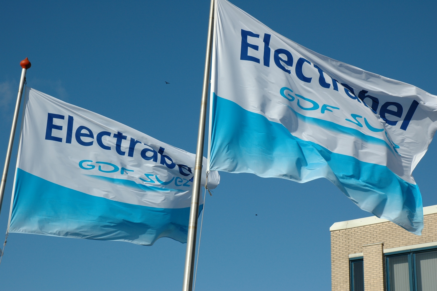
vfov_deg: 19.7
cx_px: 218
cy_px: 146
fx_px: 837
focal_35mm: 69
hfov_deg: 29.3
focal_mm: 46
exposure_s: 1/400
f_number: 10
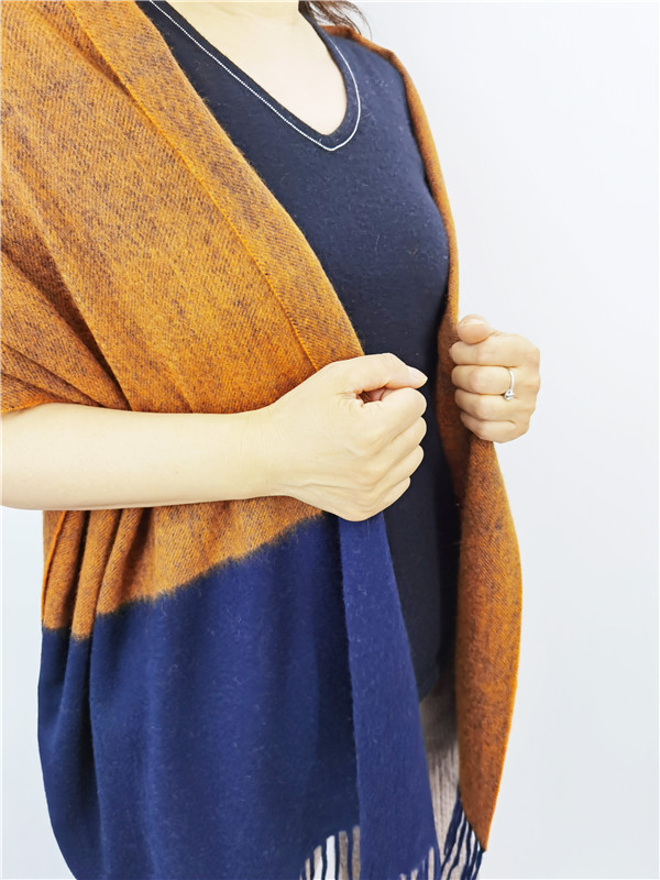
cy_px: 440
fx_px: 686
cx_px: 330
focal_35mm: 27
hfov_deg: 51.4
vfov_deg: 65.3
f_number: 1.9
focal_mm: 6.71
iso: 50
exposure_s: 1/261
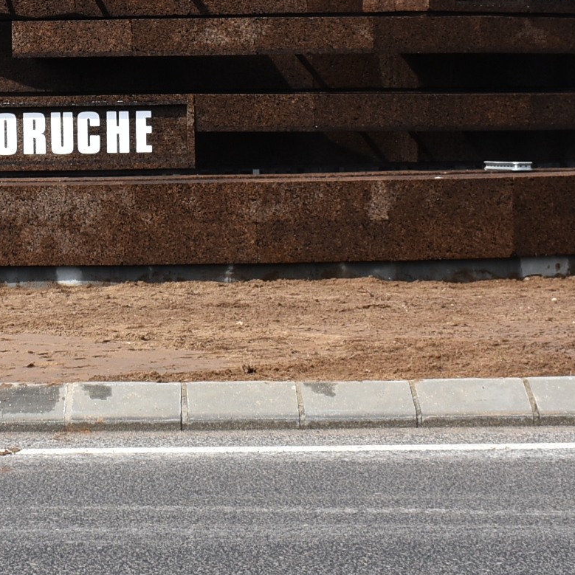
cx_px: -13
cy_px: -29
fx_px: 2763
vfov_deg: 11.7
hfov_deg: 11.7
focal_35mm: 147
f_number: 8
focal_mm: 30
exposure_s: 1/500
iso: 200
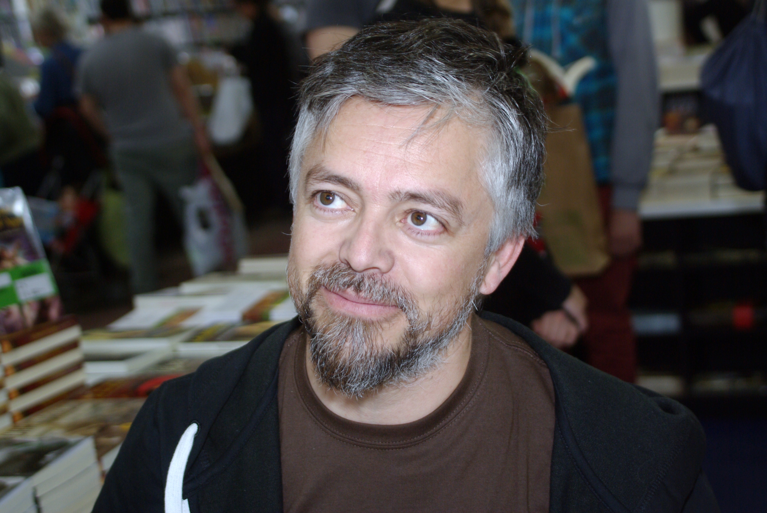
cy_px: 256
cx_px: 384
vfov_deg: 19.0
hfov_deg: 28.0
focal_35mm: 72
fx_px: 1536
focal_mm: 48
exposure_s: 1/60
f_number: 4.5
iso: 200
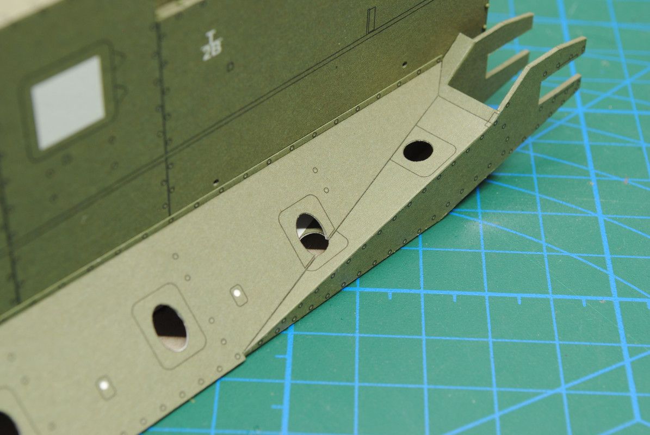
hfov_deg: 24.6
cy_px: 218
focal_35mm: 82
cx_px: 325
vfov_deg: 16.6
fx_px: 1491
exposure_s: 1/1.6
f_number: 11
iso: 100
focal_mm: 55
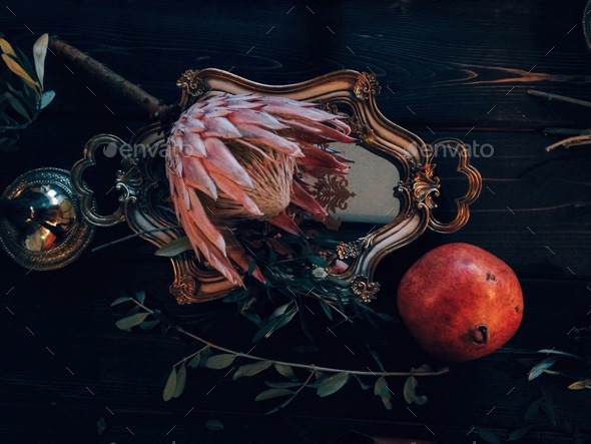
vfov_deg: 43.0
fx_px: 564
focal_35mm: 33
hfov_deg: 55.3
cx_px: 296
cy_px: 222
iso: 400
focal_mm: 4.12
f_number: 2.4
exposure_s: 1/20
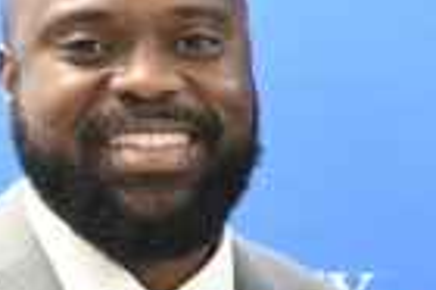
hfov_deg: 7.0
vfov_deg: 4.9
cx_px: 1071
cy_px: 404
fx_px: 3351
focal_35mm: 277
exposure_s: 1/125
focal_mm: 38
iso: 1250
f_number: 4
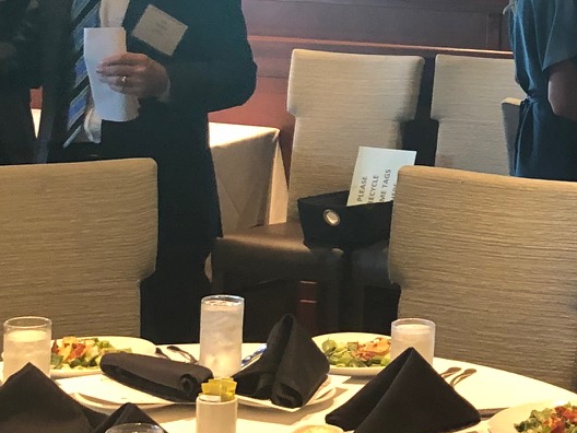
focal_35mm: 107
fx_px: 1784
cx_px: 593
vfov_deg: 13.6
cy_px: -13
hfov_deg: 17.9
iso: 80
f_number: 1.8
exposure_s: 1/15
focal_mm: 3.99
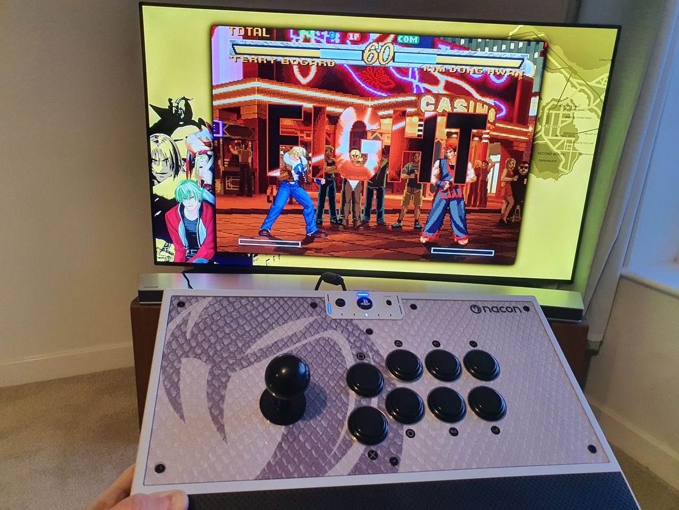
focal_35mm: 26
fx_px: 510
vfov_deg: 53.1
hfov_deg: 67.3
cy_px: 255
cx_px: 340
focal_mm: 4.3
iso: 200
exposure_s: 1/60
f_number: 2.4
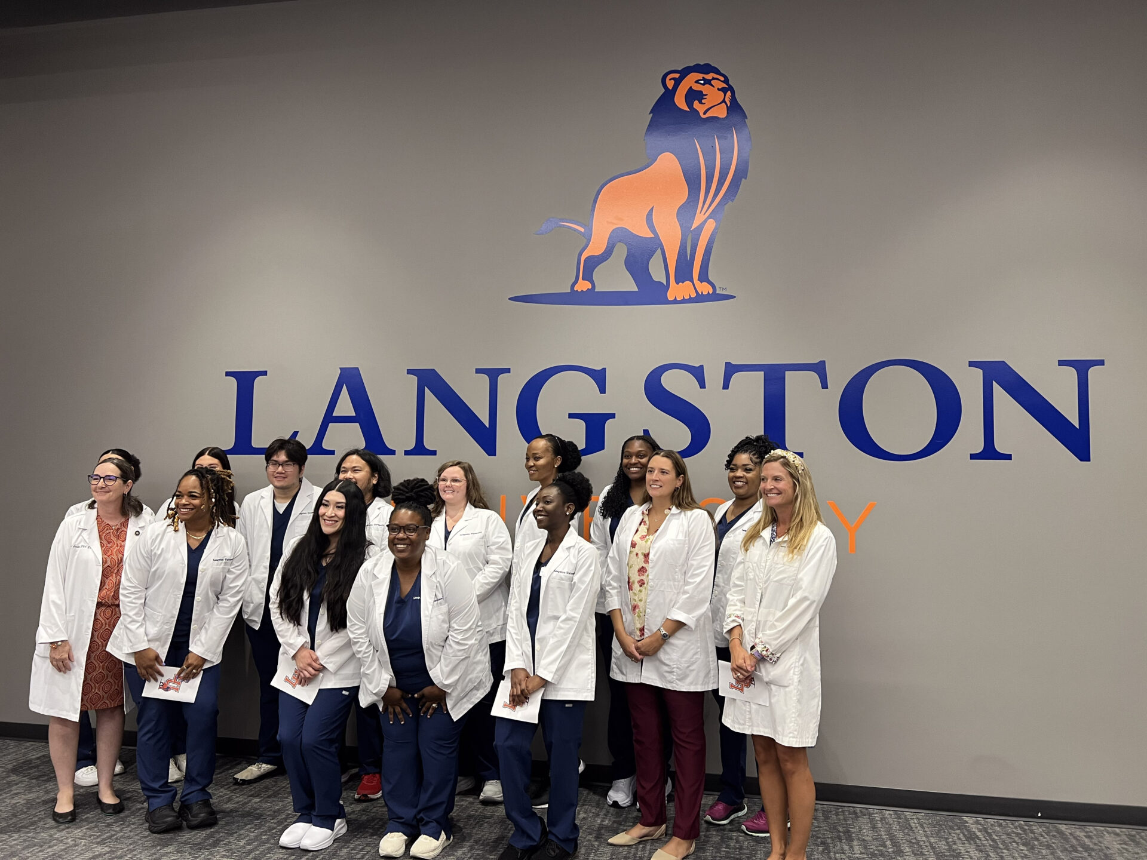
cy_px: 430
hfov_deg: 67.3
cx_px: 574
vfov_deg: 53.1
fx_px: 862
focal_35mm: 26
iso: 160
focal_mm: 5.7
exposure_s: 1/60
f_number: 1.5
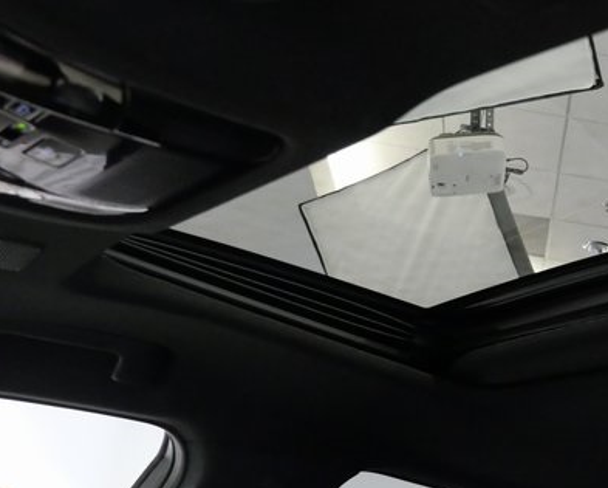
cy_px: 223
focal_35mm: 61
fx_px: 1098
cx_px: 614
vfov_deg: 25.0
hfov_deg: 28.9
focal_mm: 12
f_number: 3.5
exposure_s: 1/13
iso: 3200
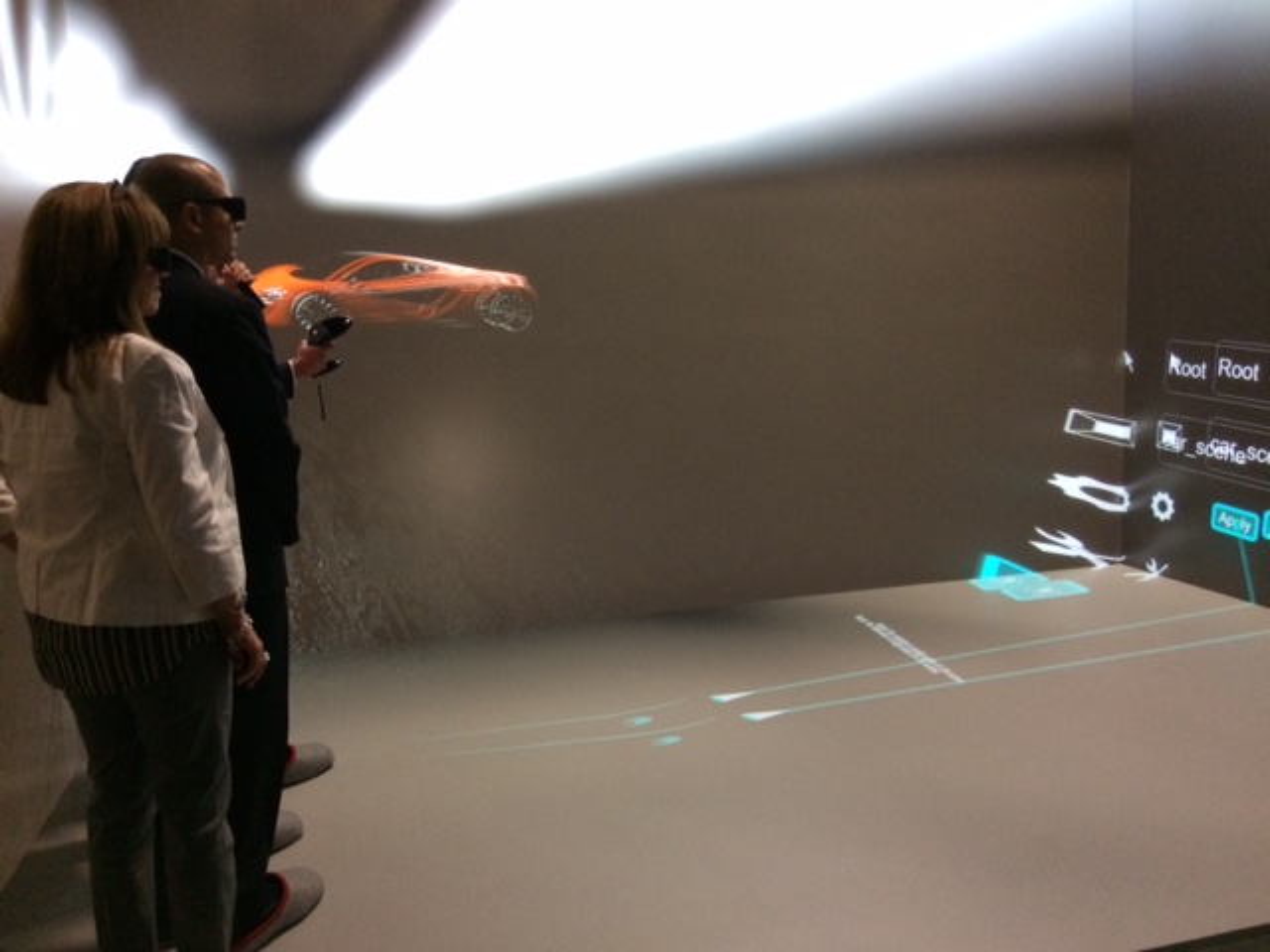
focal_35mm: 29
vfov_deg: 48.2
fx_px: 1064
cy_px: 476
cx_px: 635
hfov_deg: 61.7
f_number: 2.2
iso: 320
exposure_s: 1/30
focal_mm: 4.15
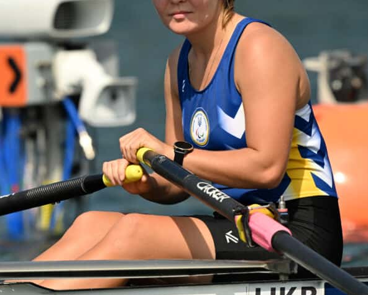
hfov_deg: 1.4
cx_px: 89
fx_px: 14850
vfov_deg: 1.1
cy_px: 112
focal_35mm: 1363
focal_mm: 840
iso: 500
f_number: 8
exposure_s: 1/1600
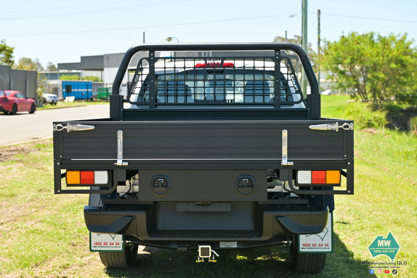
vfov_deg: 23.4
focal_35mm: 58
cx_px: 208
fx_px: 672
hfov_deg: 34.5
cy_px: 139
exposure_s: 1/250
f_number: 6.3
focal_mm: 58
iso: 125
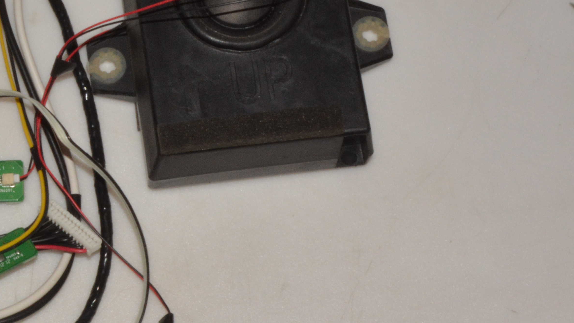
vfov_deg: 10.1
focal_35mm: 120
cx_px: -70
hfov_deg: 17.2
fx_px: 1826
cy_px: 105
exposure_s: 1/200
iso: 800
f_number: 29
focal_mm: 30
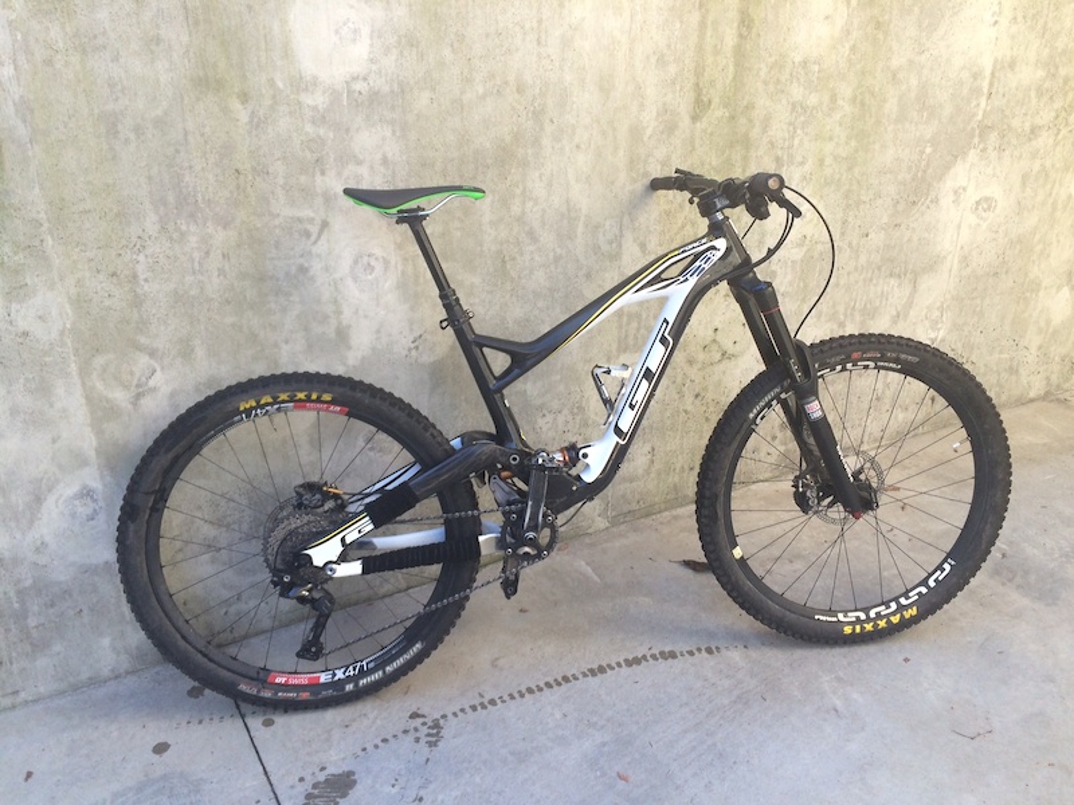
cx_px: 537
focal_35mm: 29
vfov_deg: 48.2
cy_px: 402
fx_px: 900
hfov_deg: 61.7
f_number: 2.2
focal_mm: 4.15
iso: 64
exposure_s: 1/120
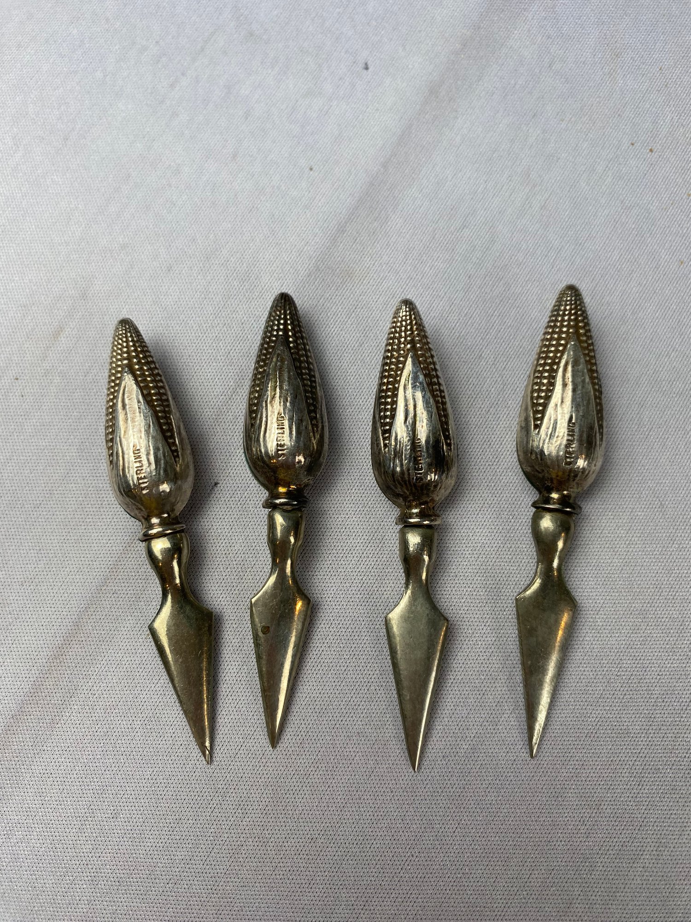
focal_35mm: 25
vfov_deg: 69.4
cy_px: 461
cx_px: 346
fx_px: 665
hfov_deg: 54.9
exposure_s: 1/222
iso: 32
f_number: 1.8
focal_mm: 4.25
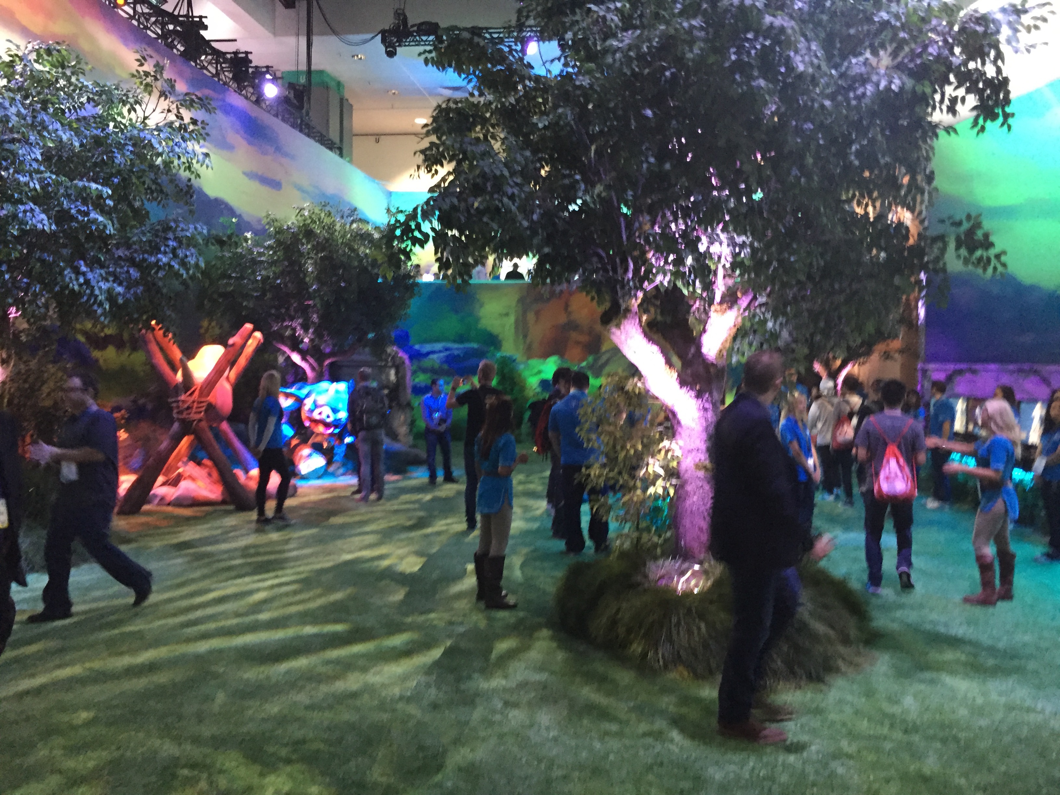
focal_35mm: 29
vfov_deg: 48.2
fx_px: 888
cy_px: 398
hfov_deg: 61.7
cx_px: 530
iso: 250
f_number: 2.2
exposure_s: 1/17
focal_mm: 4.15
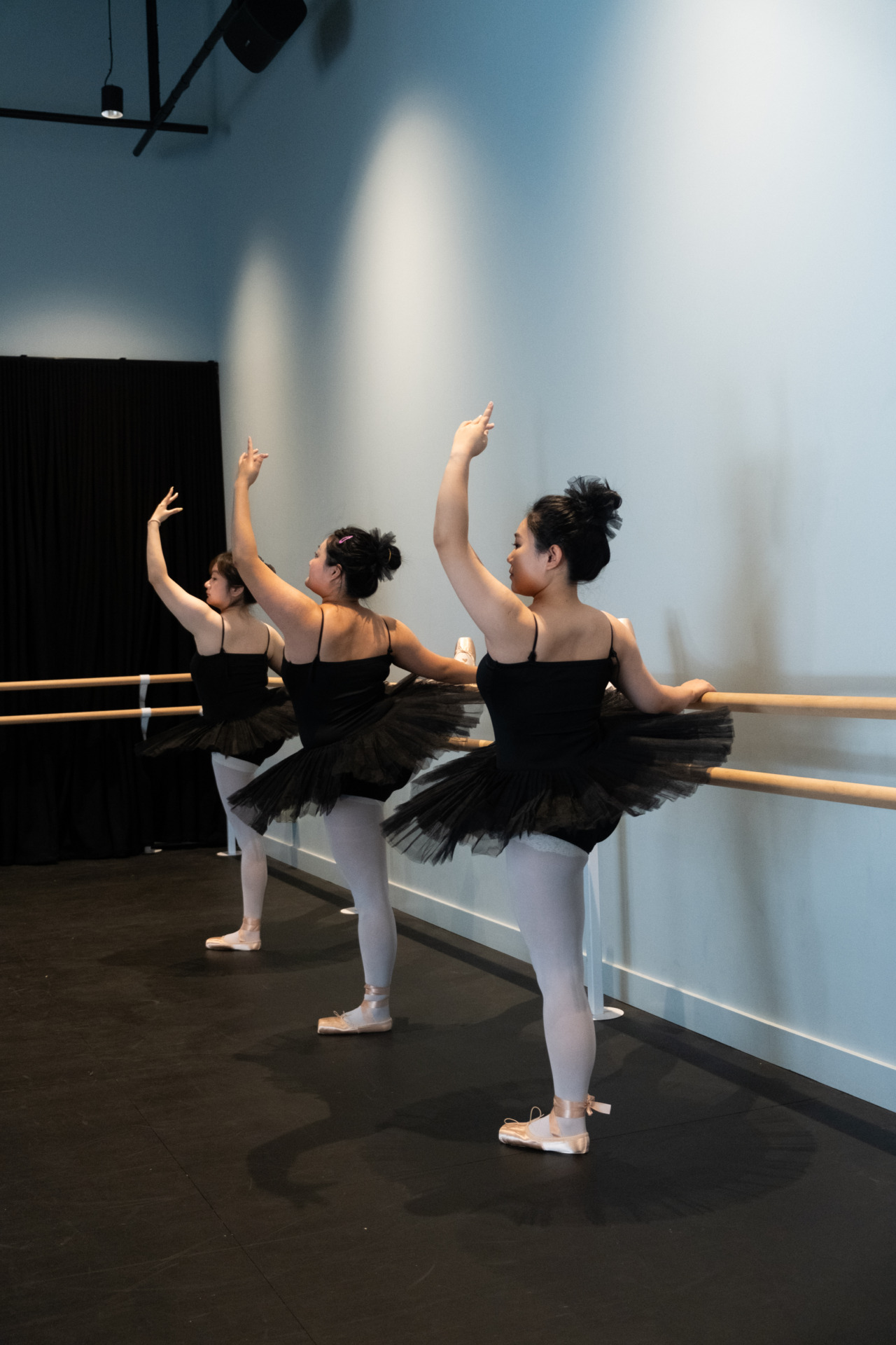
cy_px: 672
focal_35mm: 38
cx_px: 448
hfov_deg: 35.1
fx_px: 1419
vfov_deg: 50.7
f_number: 3.2
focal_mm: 25.4
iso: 1600
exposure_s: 1/125
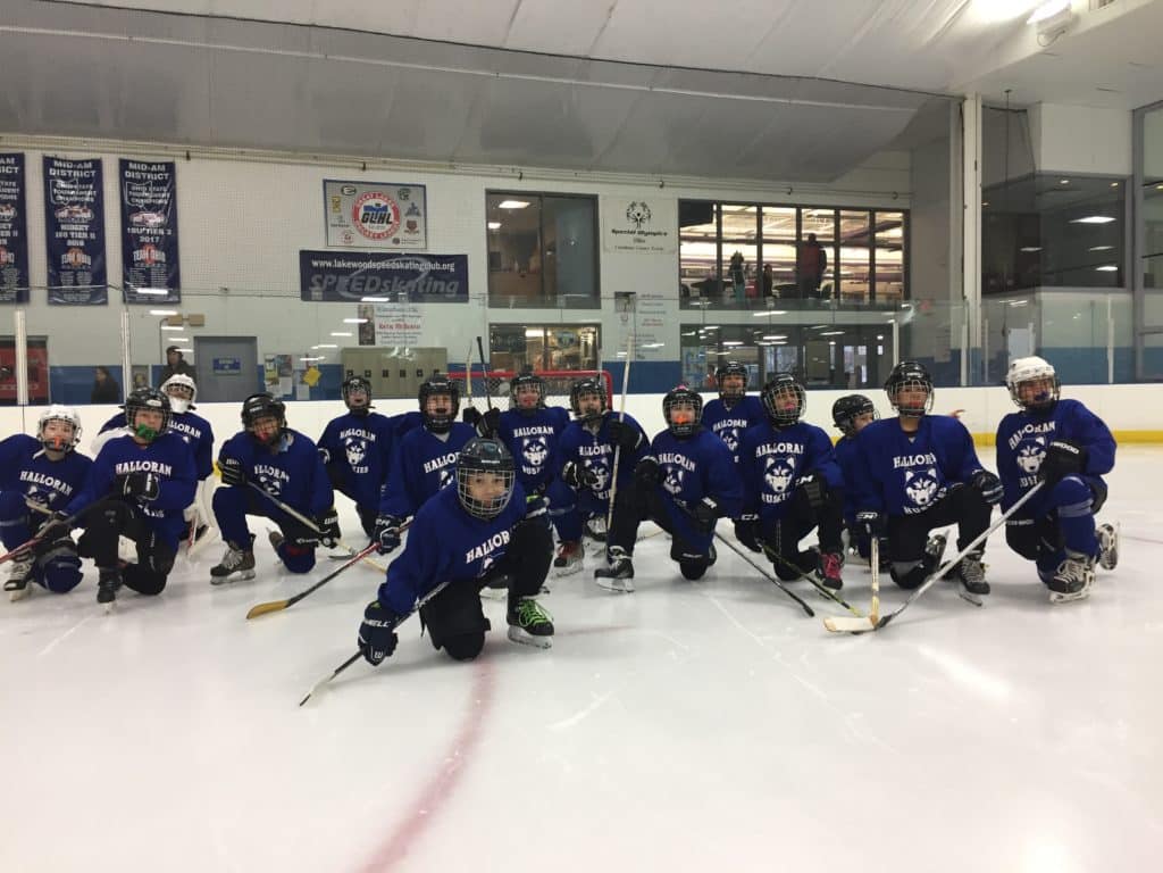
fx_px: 974
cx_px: 582
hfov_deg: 61.7
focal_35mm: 29
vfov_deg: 48.2
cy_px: 436
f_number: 2.2
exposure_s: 1/30
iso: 32
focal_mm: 4.15
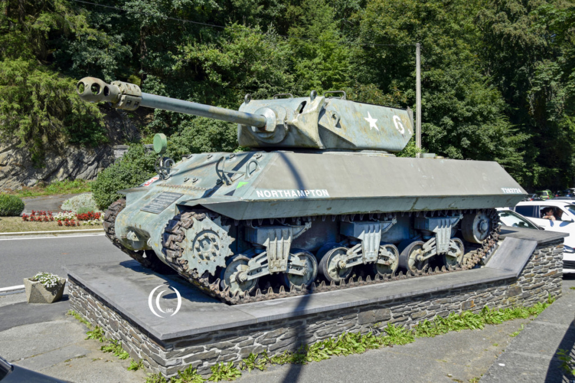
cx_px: 288
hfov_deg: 57.2
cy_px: 192
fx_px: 527
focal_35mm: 33
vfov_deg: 40.0
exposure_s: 1/320
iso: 200
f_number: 9
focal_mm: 22
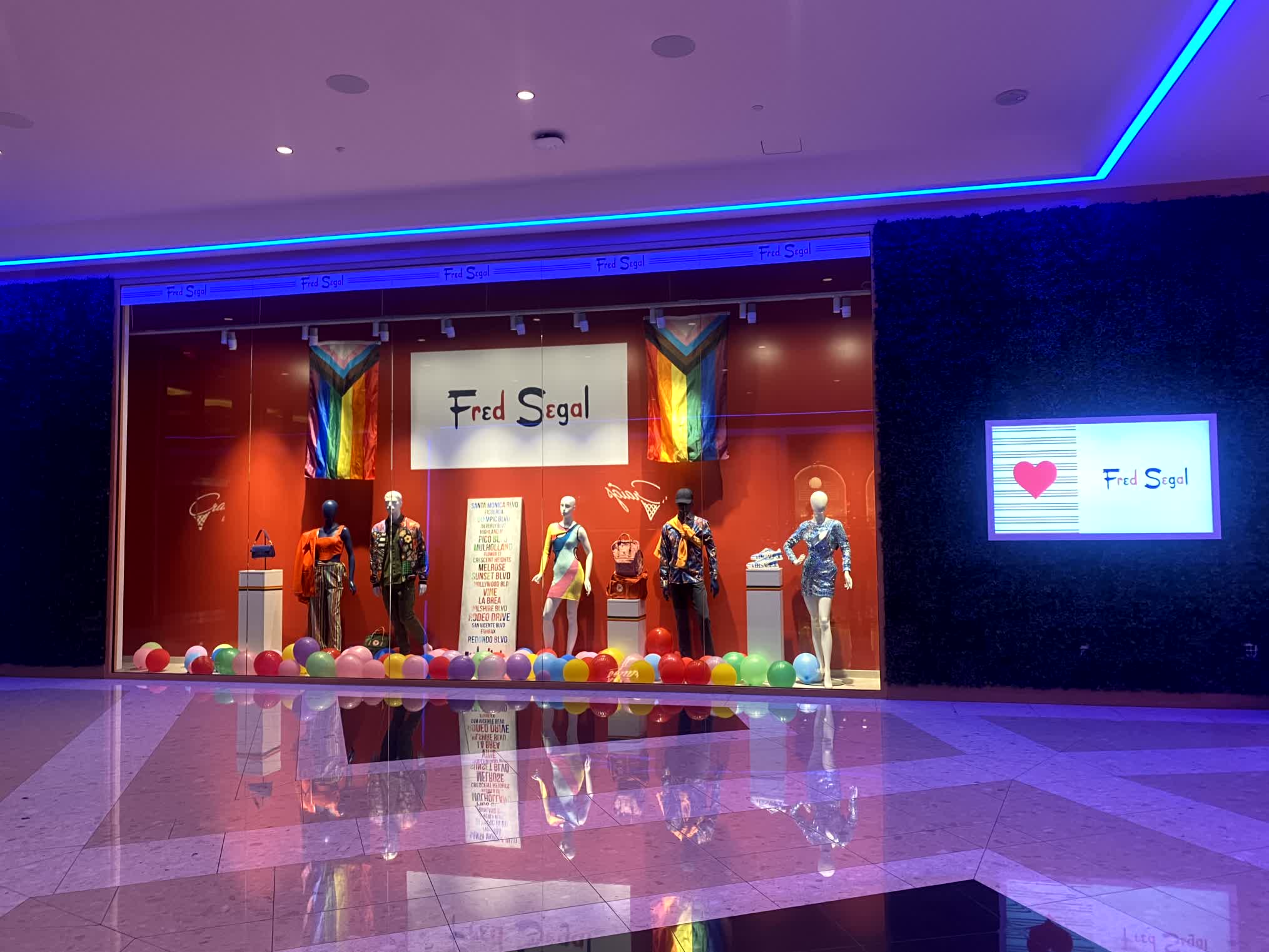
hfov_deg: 67.3
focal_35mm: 26
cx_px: 634
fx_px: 953
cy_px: 476
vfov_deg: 53.1
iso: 160
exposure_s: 1/51
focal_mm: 4.25
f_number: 1.8
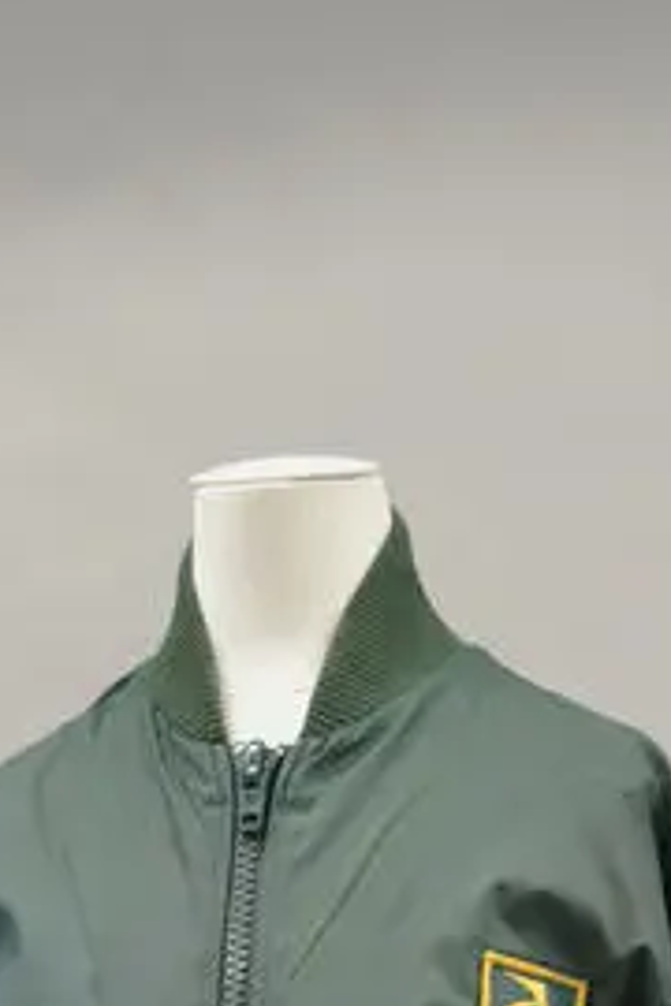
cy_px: 1457
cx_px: 304
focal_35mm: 155
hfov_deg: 8.8
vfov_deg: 12.6
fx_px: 4347
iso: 1250
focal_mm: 35
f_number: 5
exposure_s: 1/60
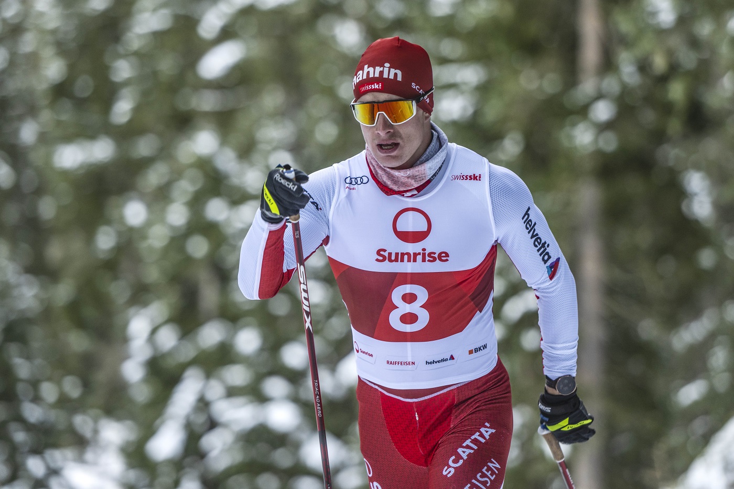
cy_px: 244
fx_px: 3364
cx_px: 367
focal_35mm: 165
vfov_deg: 8.3
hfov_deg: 12.5
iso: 500
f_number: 2.8
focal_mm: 165
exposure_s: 1/800
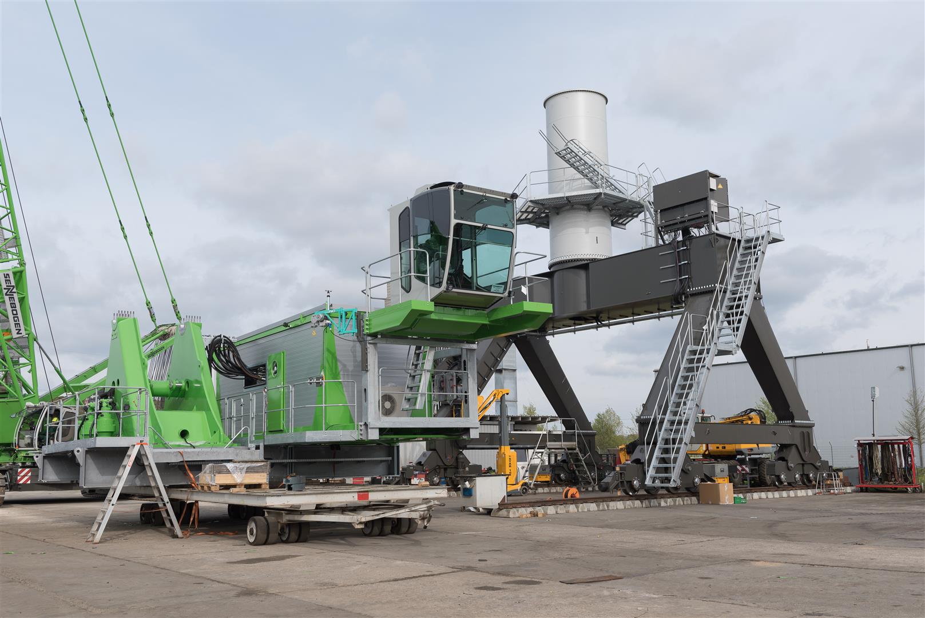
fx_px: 874
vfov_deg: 38.9
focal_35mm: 34
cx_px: 462
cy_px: 309
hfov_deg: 55.8
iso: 100
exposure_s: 1/160
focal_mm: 34
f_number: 9
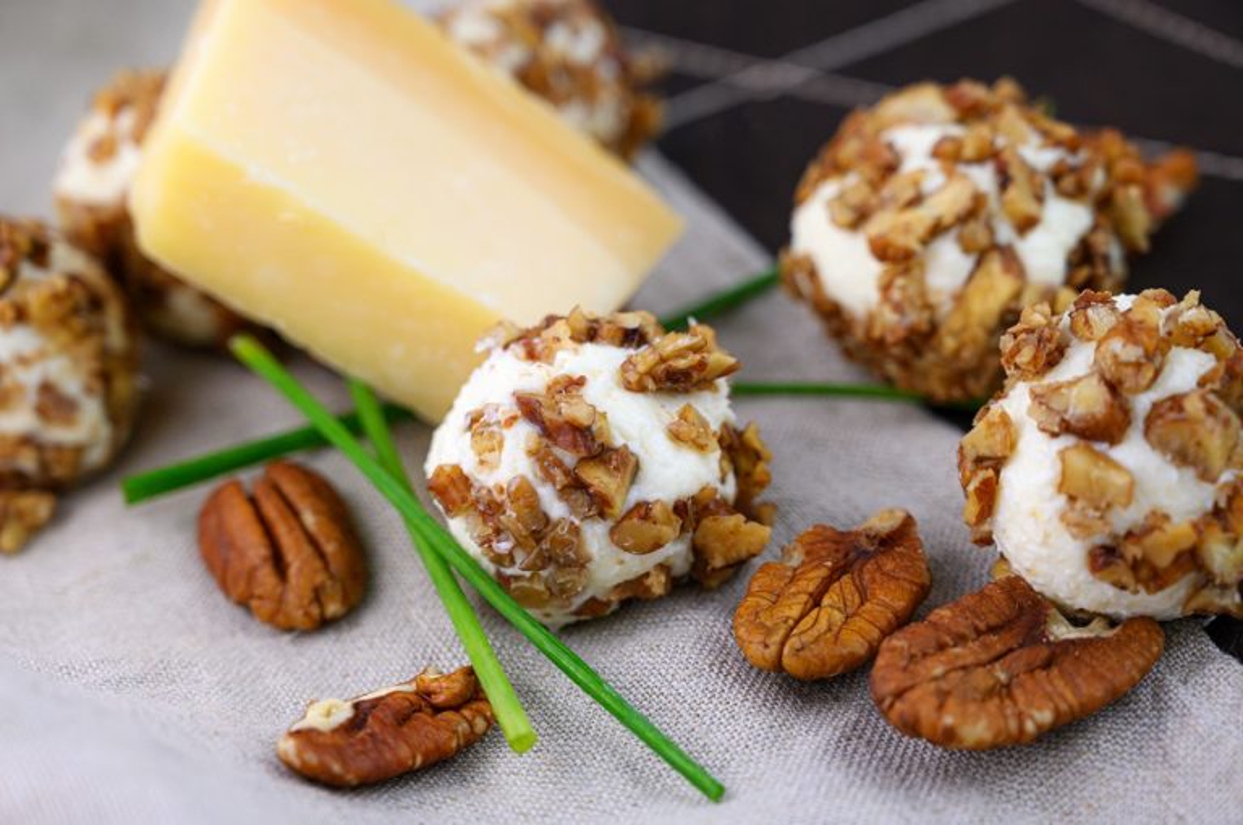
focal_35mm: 70
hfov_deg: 28.9
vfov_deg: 19.4
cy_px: 412
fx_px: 2414
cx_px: 622
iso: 500
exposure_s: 1/500
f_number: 5.6
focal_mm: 70
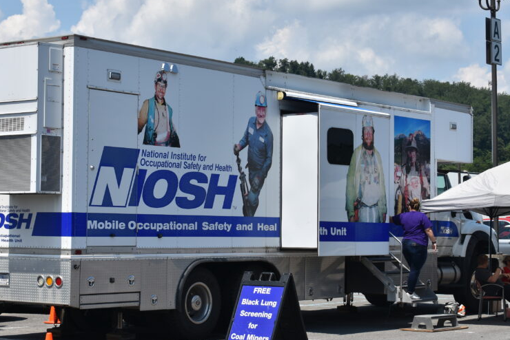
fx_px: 1176
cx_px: 262
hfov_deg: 24.5
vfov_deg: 16.5
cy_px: 177
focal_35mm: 83
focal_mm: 40
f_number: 8
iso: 125
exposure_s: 1/500
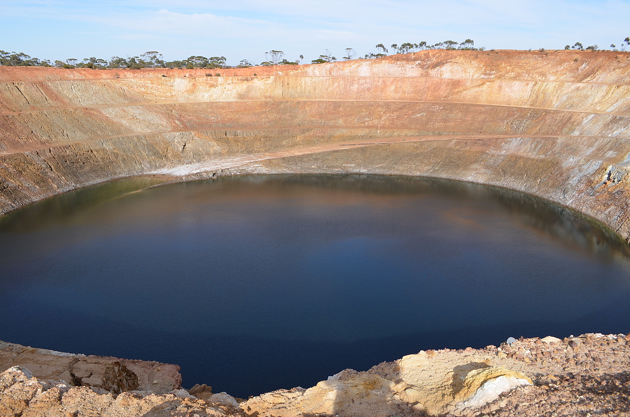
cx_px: 315
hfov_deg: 67.5
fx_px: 471
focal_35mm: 27
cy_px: 208
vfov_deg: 47.7
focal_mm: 18
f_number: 8
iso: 100
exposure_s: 1/200
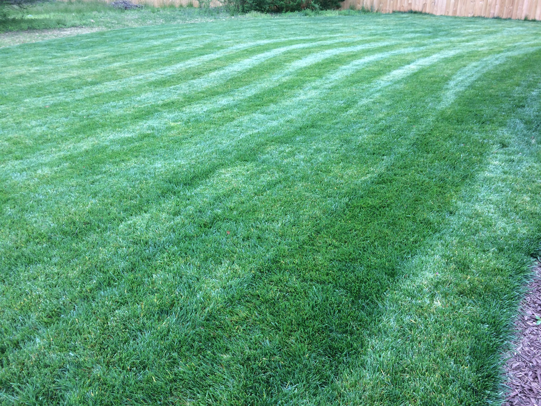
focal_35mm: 29
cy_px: 203
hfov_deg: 61.7
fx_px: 453
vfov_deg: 48.2
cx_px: 270
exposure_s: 1/120
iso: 50
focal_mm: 4.15
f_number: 2.2
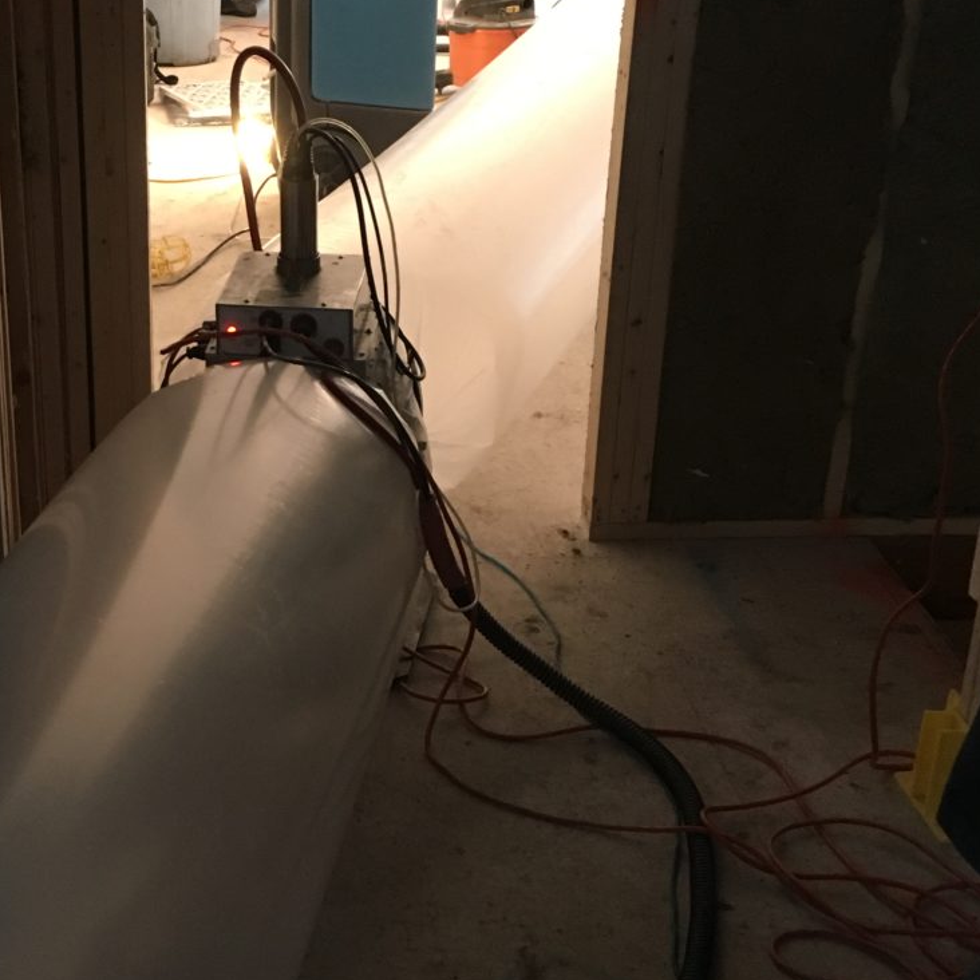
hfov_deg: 29.8
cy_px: 590
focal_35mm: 56
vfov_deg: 30.5
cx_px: 193
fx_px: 1794
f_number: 2.2
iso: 200
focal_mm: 4.15
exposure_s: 1/17
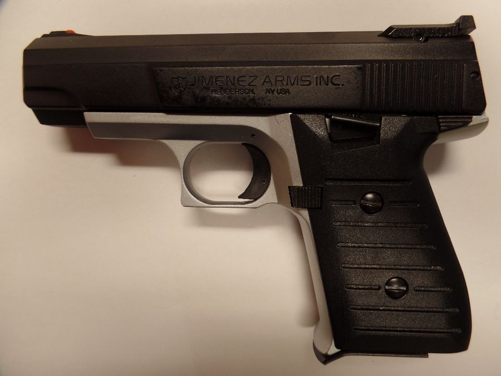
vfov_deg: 58.9
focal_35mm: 23
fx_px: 333
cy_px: 188
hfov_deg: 73.9
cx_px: 250
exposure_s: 1/30
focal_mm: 4.1
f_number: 2.8
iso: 120
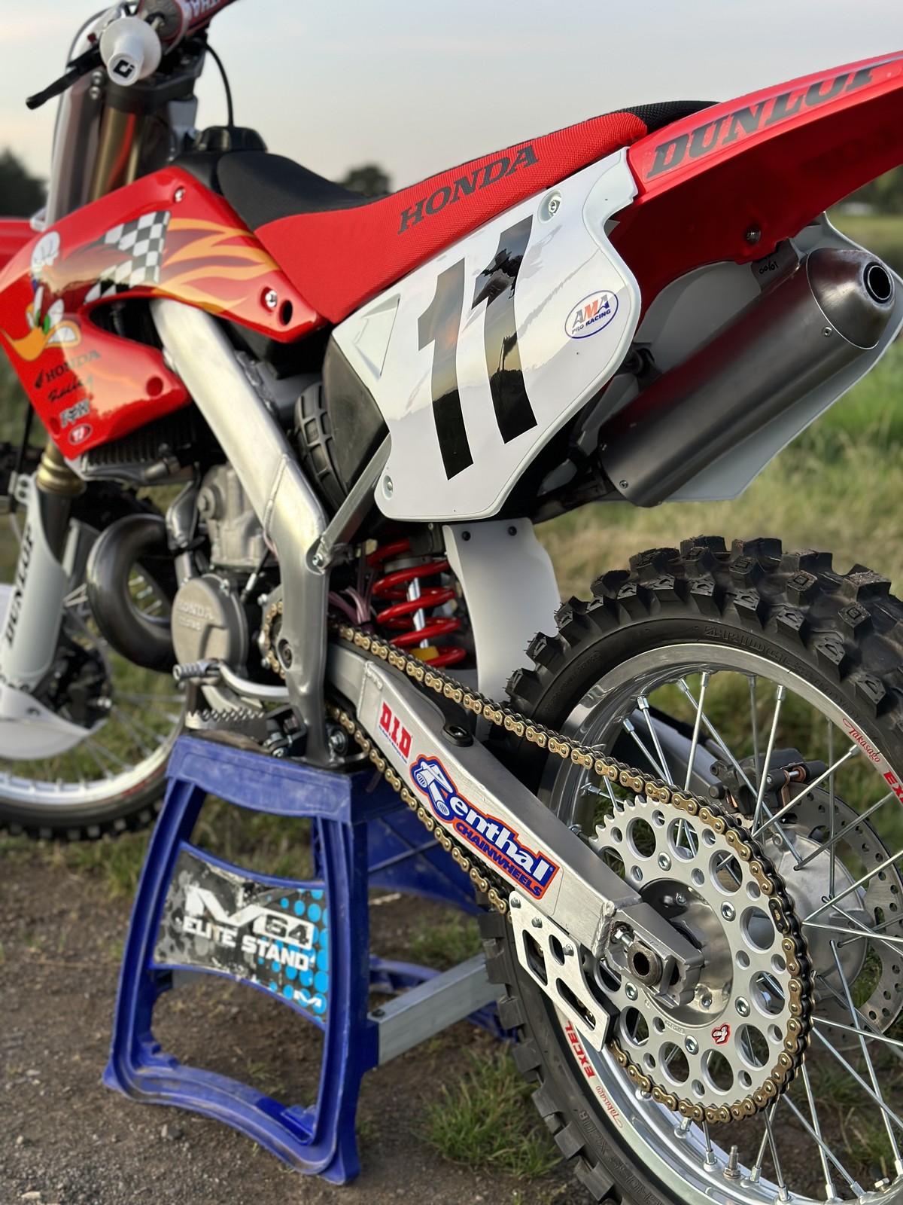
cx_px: 452
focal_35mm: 48
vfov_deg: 39.7
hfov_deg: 30.3
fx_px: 1670
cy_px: 602
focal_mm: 6.86
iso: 125
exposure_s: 1/66
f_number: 1.78
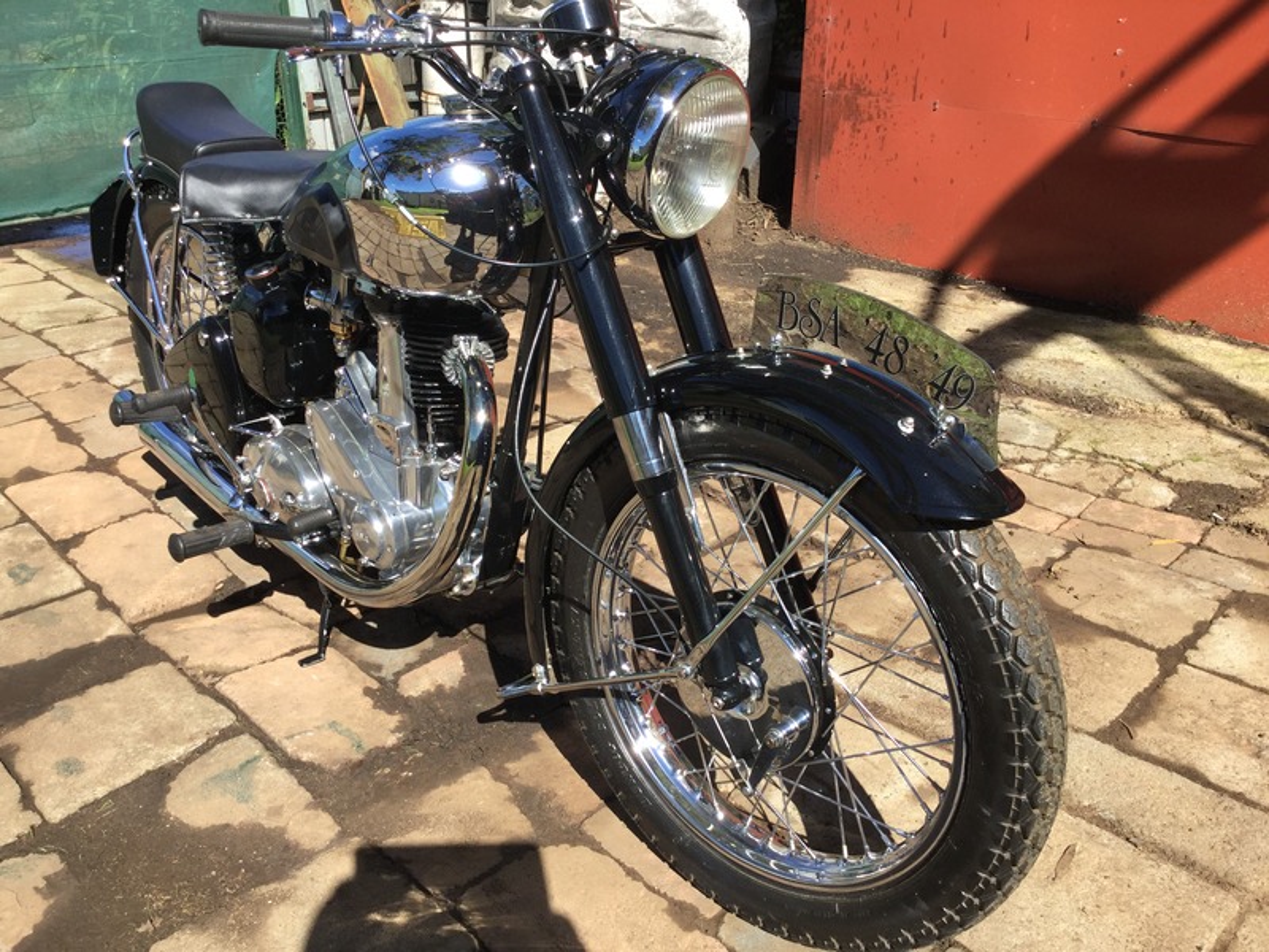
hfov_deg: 58.4
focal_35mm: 31
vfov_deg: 45.4
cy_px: 476
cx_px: 634
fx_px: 1136
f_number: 2.4
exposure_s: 1/727
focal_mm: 3.3
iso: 25
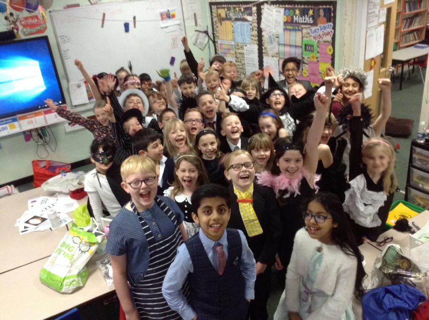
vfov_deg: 42.8
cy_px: 160
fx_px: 408
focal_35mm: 33
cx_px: 214
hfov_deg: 55.4
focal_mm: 3.3
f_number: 2.4
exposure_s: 1/24
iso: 160
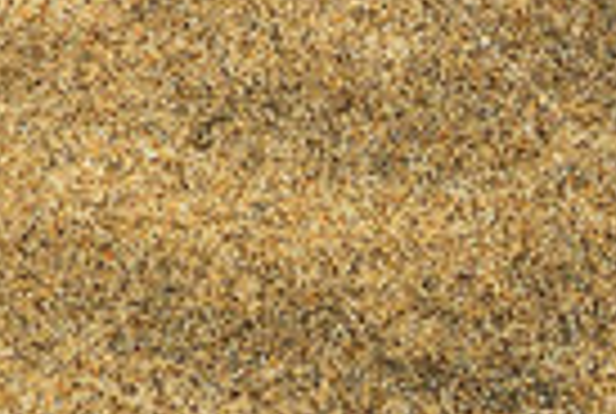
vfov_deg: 3.9
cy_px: -1107
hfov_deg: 6.0
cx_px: -659
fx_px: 5745
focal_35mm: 335
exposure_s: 1/500
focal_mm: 30
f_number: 14
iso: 320
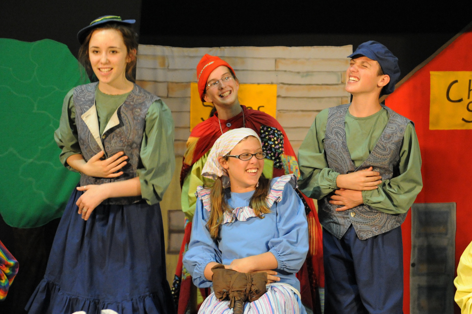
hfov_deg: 22.2
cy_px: 157
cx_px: 236
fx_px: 1205
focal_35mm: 92
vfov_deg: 14.8
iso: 6400
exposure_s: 1/80
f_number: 5
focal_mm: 92
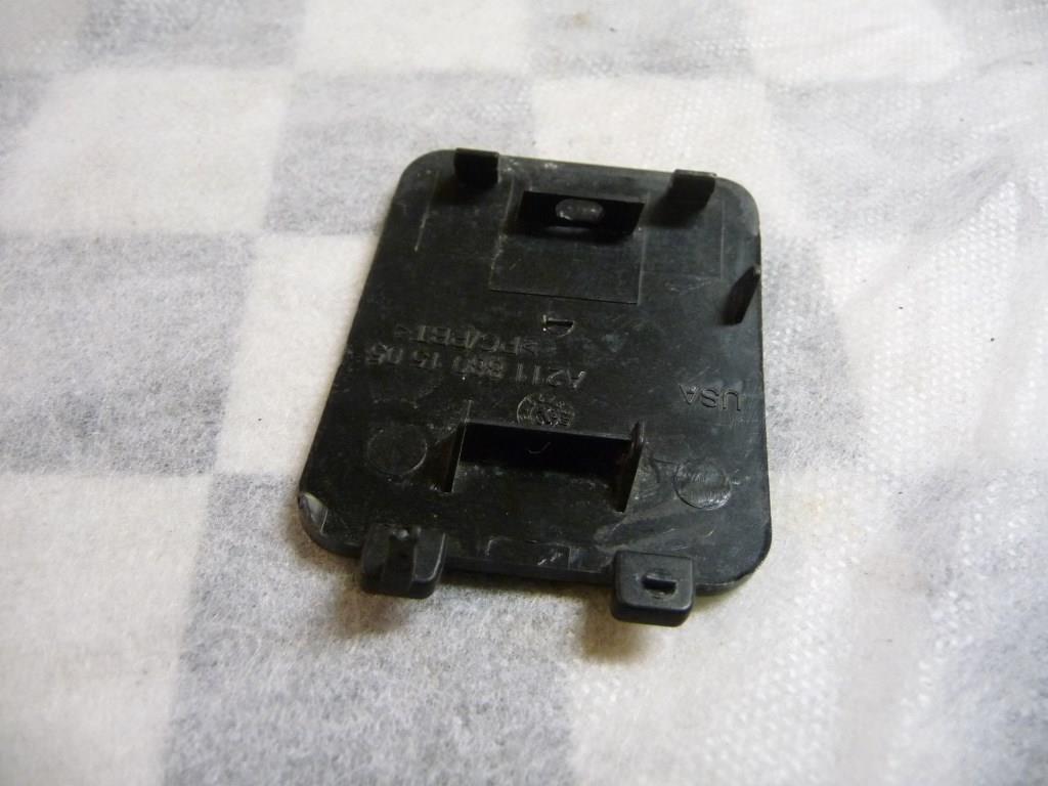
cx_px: 524
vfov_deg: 49.7
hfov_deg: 63.4
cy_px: 393
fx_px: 848
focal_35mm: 28
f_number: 3.3
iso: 400
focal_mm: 4.7
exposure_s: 1/30
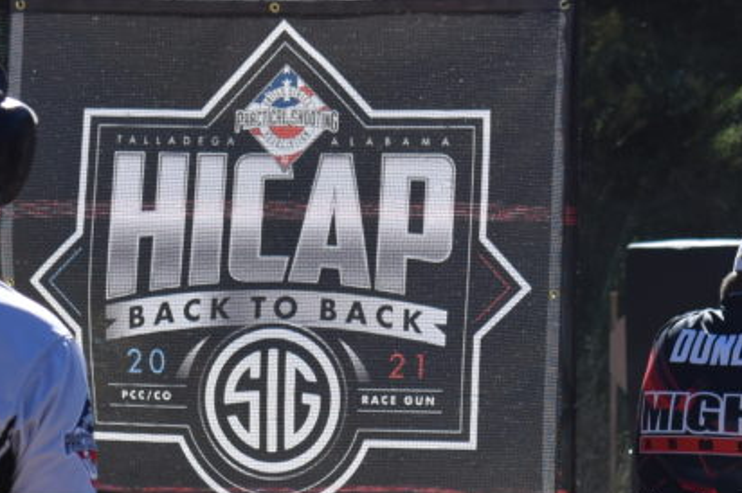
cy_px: 689
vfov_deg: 4.4
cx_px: 490
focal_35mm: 308
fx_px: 6340
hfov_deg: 6.7
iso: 400
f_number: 5.6
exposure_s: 1/1600
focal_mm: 55
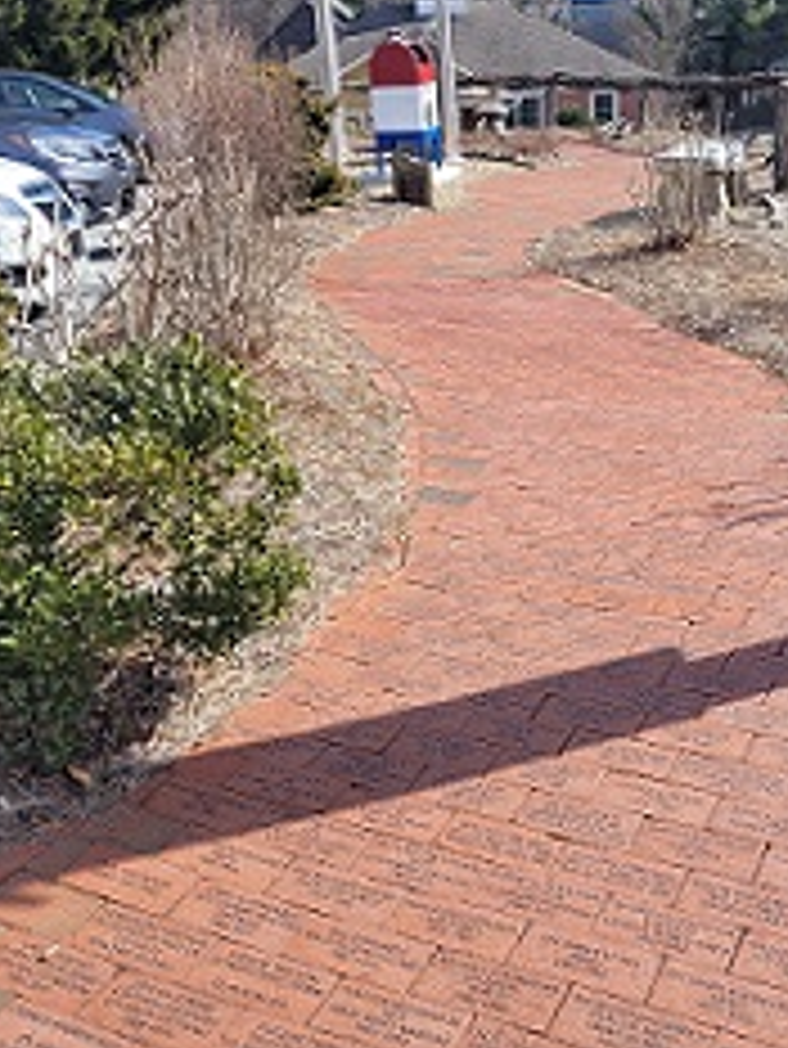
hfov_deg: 37.4
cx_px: 522
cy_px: 596
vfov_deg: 48.8
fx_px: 1152
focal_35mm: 38
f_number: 1.8
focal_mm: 5.4
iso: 40
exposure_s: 1/1472
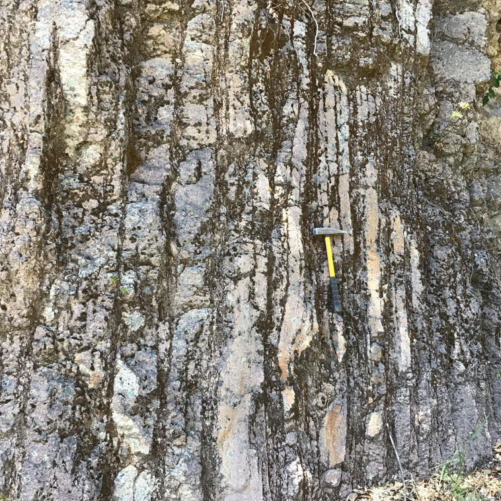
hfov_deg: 44.9
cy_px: 253
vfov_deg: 44.9
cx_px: 254
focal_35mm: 37
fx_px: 606
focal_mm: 3.3
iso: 25
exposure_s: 1/40
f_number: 2.4
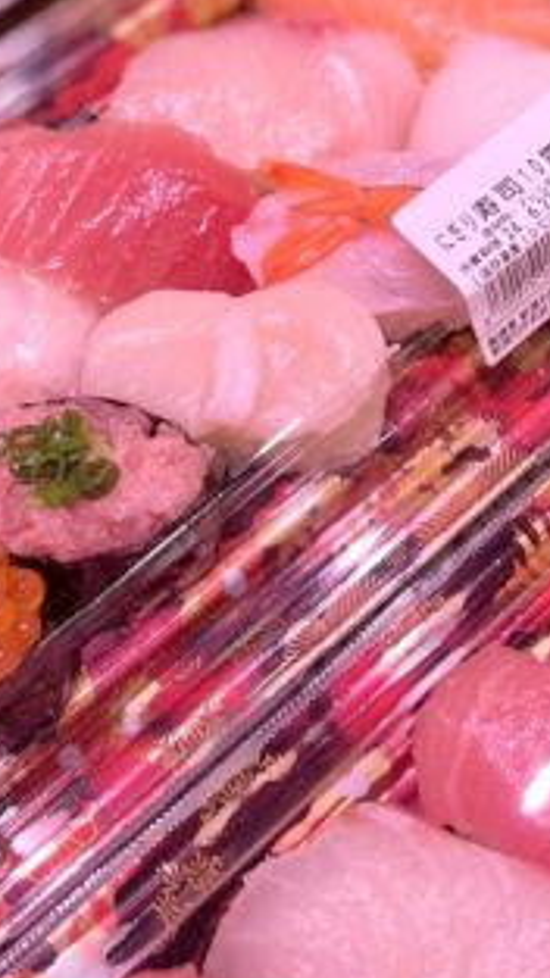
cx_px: 391
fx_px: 1686
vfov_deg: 30.8
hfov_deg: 18.4
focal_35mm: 65
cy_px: 89
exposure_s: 1/100
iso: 100
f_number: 1.6
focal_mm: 4.2
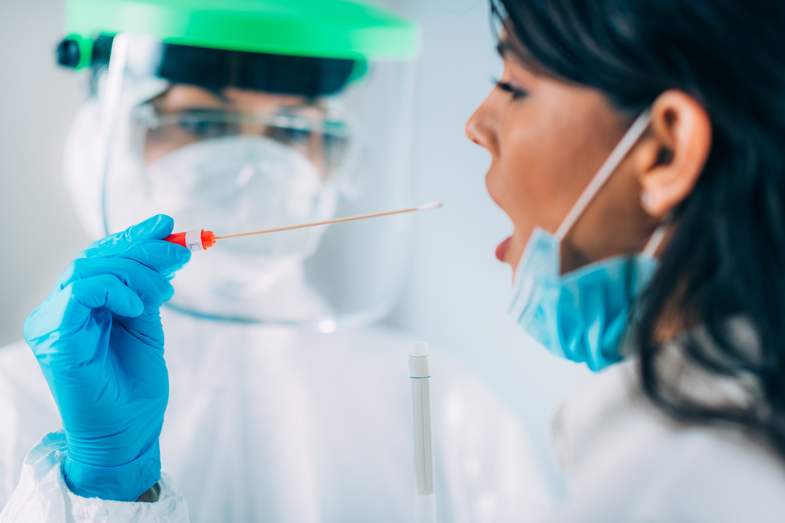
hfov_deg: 23.9
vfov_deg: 16.1
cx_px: 392
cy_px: 262
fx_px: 1853
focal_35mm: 85
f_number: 2
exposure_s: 1/200
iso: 64
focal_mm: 85
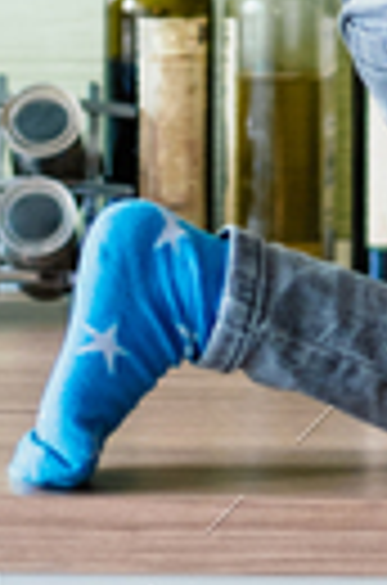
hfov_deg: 4.0
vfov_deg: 5.9
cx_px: 518
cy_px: -513
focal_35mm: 341
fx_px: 5528
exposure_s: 1/320
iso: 320
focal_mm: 50
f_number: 1.6
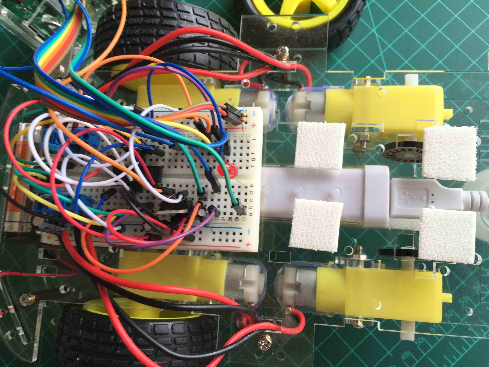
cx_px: 244
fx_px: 410
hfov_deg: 61.7
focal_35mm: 29
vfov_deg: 48.2
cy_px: 184
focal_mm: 4.15
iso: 40
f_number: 2.2
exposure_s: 1/100
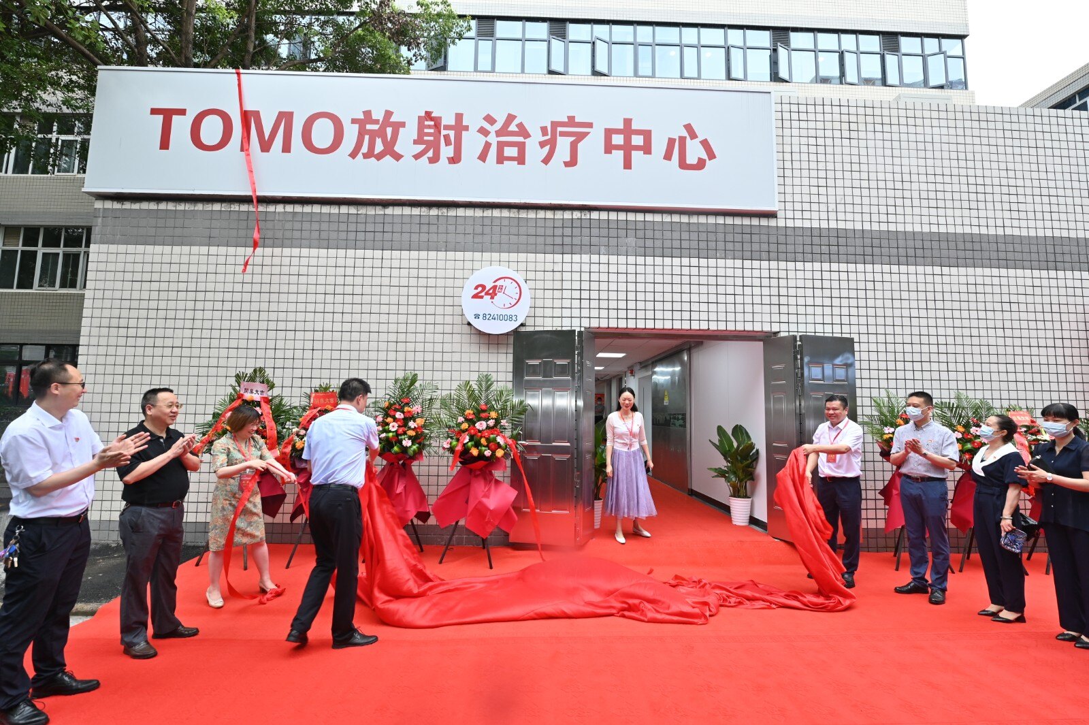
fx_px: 484
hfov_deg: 96.8
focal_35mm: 16
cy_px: 362
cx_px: 544
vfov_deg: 73.7
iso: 800
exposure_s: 1/160
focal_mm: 16
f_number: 5
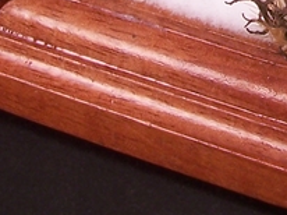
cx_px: 396
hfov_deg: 10.2
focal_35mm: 189
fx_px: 1565
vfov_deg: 7.6
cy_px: -154
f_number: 8
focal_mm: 6.3
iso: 64
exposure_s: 1/2
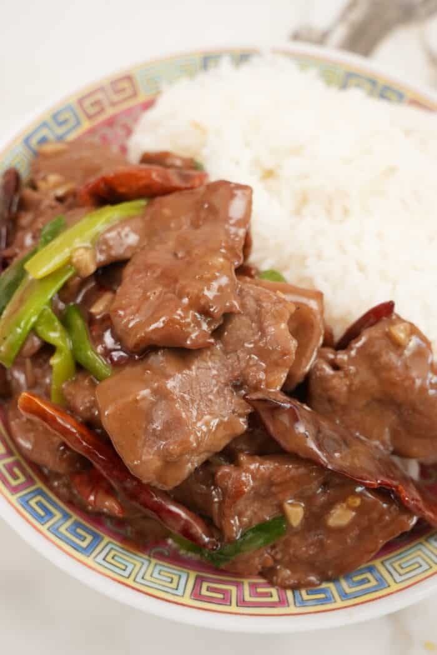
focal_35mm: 33
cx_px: 218
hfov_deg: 40.2
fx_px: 596
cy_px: 328
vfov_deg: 57.5
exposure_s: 1/125
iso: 2000
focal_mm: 32.8
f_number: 6.3
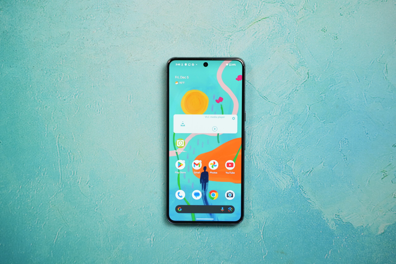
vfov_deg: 19.5
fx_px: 770
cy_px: 132
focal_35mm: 70
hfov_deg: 28.8
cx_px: 198
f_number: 3.5
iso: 640
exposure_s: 1/125
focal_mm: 70
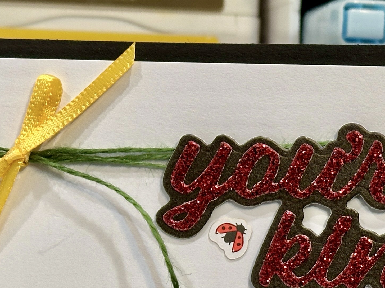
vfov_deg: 11.1
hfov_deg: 14.8
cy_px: 278
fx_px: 1479
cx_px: 238
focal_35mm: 133
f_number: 1.8
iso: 80
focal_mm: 6.86
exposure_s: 1/60
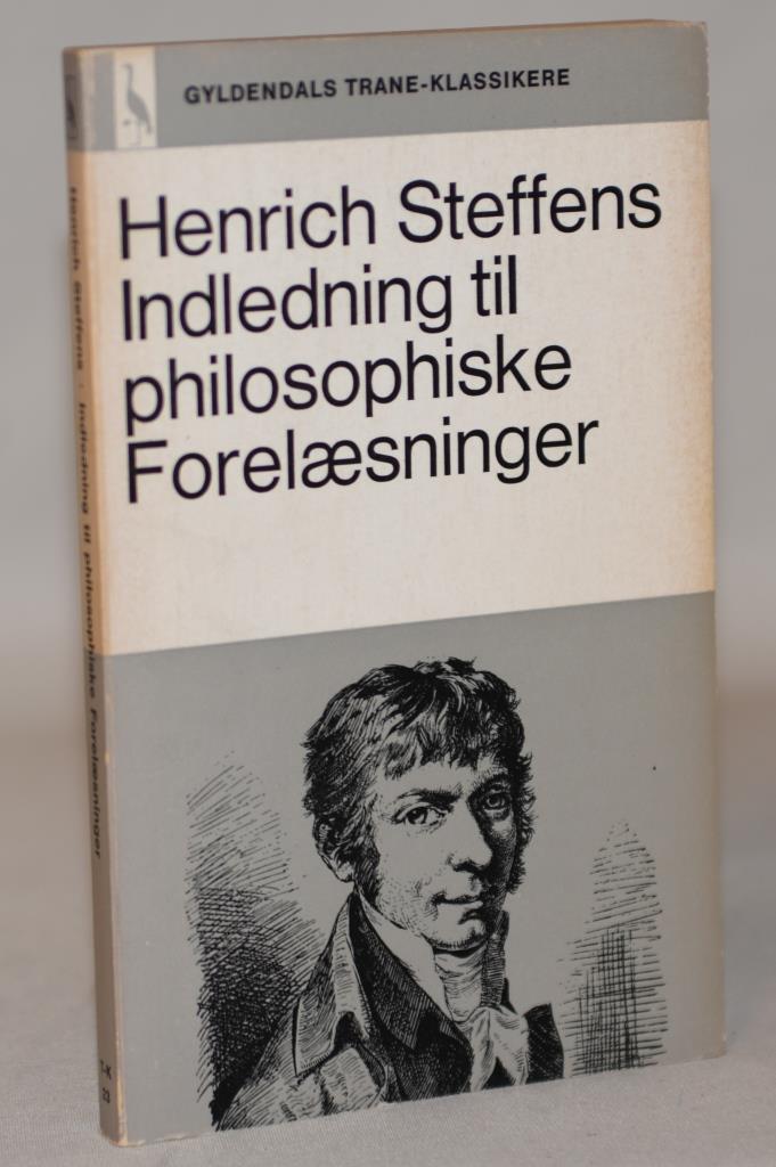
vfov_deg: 26.0
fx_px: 2526
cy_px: 584
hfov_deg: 17.5
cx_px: 388
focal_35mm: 78
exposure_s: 1/60
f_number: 2.8
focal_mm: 52
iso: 100
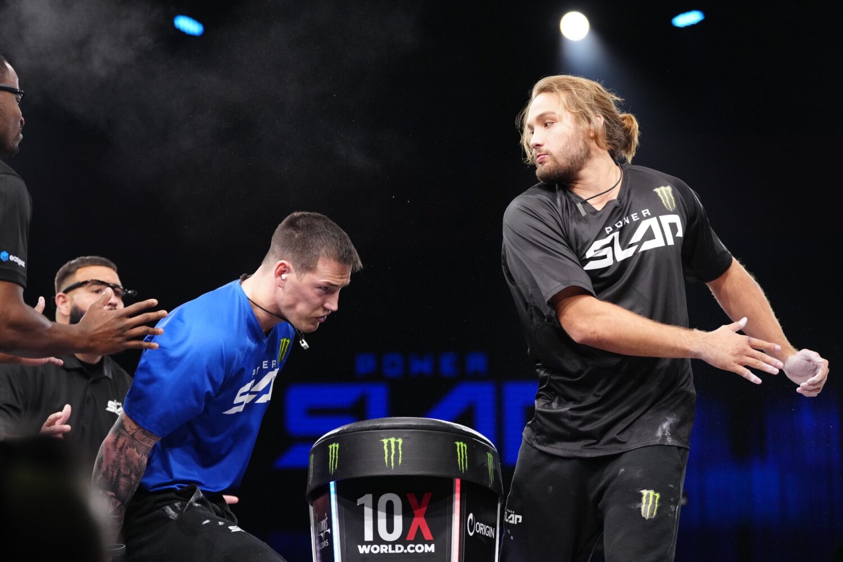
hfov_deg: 20.4
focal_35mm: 100
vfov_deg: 13.7
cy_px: 281
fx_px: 2341
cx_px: 422
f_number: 2.8
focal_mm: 100
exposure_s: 1/2500
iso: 2000
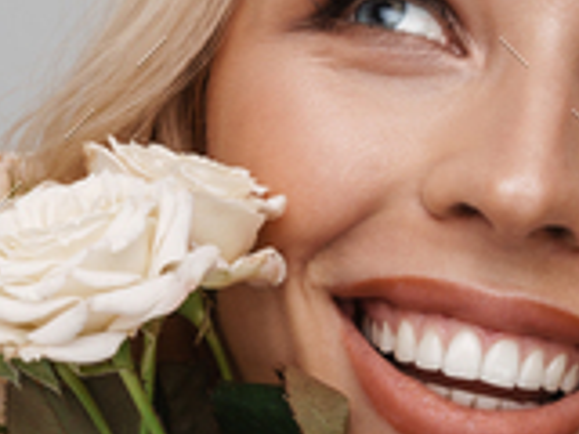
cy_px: 582
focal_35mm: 195
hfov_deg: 10.1
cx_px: 315
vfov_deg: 7.5
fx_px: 3262
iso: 250
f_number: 9
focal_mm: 55
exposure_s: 1/160
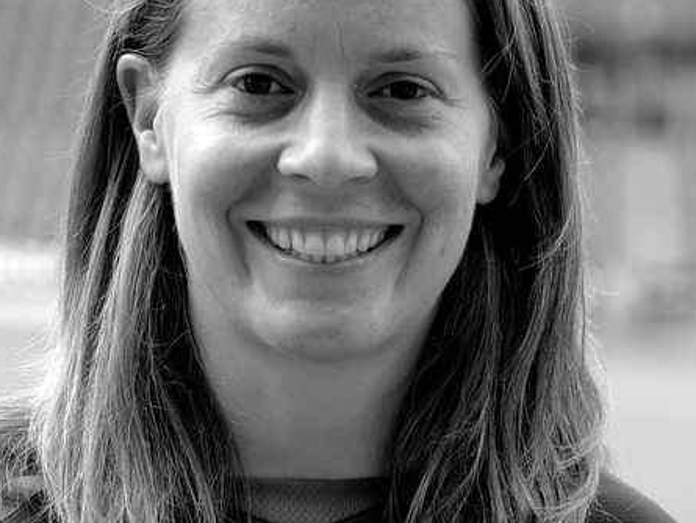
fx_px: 3942
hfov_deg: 10.1
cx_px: 269
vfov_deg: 7.5
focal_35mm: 196
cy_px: 567
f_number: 2.8
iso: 400
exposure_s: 1/1100
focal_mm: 56
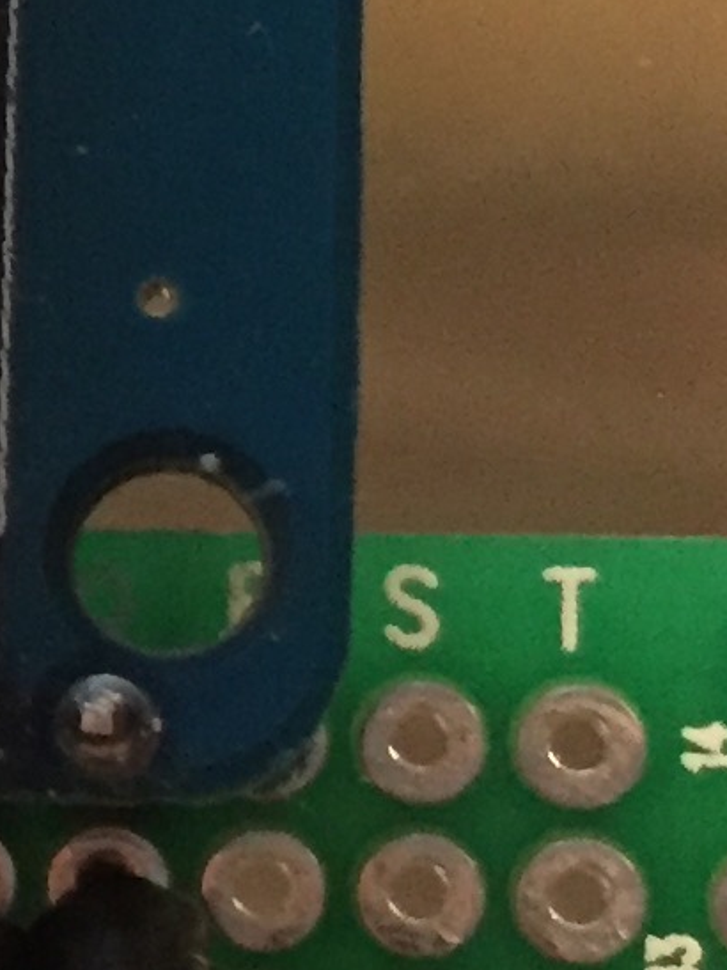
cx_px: -904
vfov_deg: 11.4
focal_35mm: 173
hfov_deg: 8.0
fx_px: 4846
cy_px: 362
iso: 320
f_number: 2.2
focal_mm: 4.15
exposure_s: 1/17
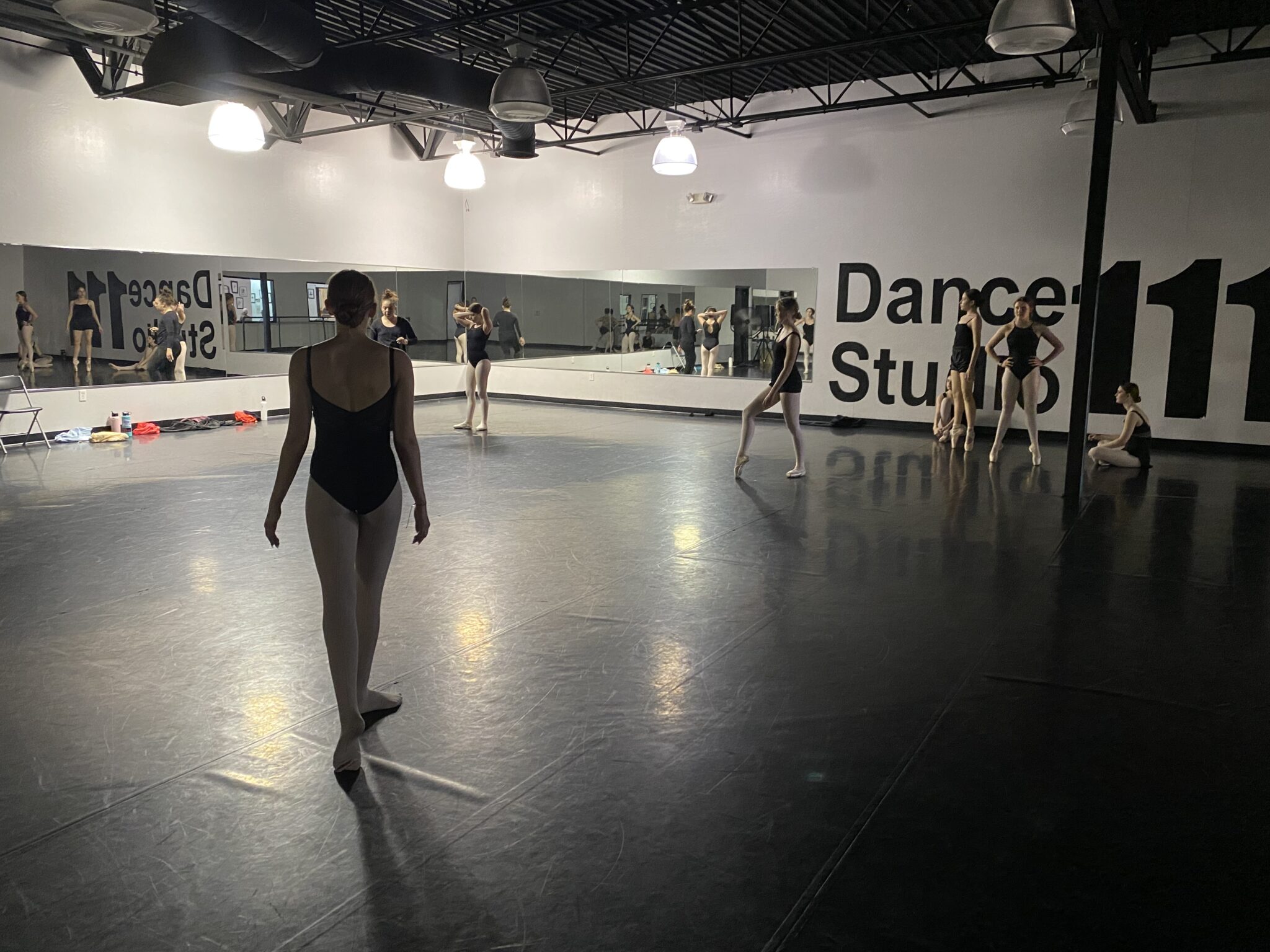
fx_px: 954
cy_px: 476
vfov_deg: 53.1
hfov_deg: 67.3
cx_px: 635
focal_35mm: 26
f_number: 1.8
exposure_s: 1/40
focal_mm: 4.25
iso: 400
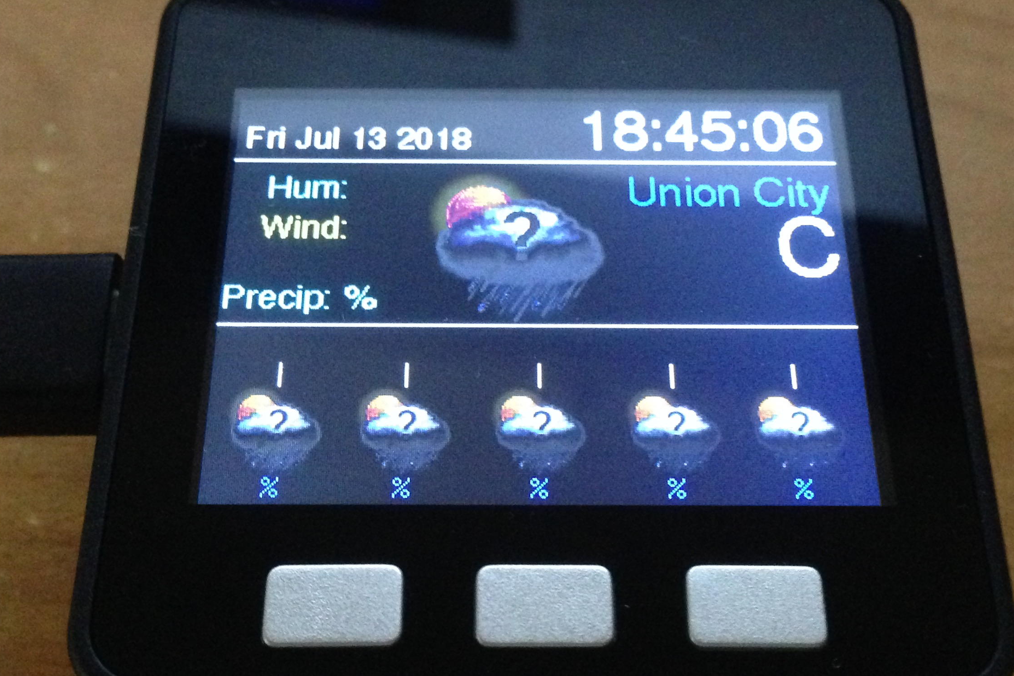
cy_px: 348
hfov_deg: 39.6
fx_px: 1408
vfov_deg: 27.0
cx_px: 508
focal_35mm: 50
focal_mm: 4.12
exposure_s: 1/15
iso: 640
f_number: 2.4
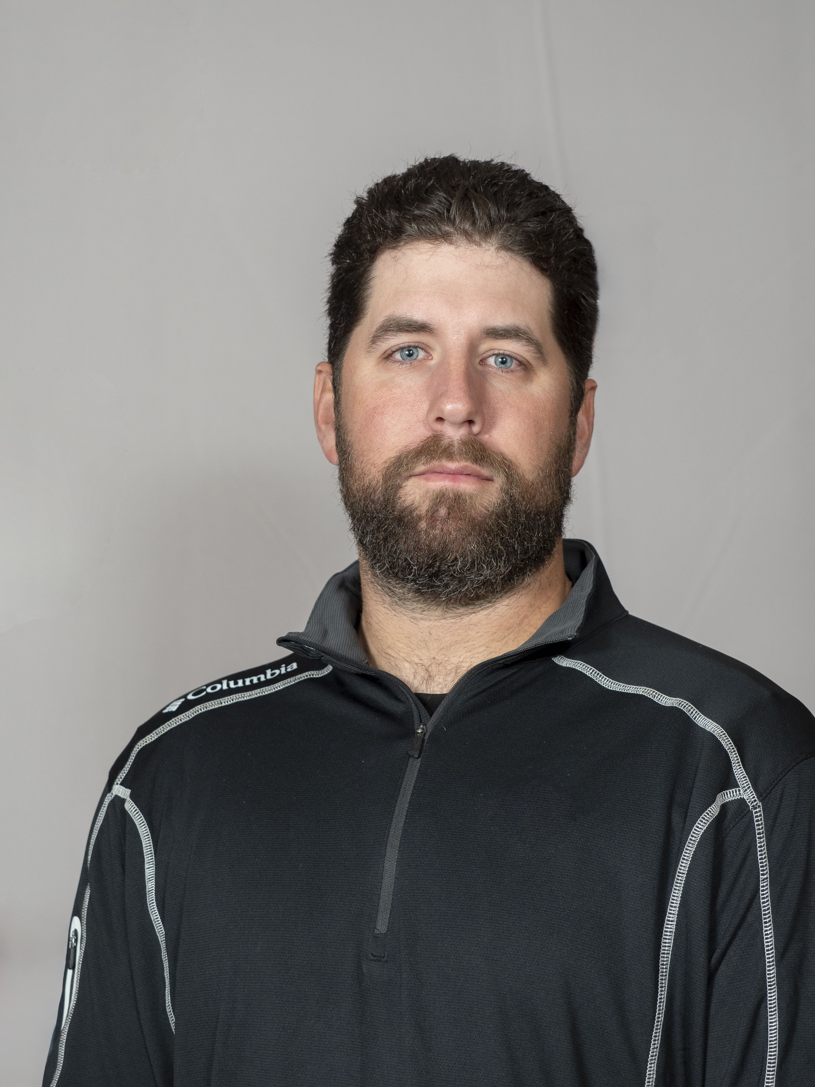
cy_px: 544
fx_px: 3579
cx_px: 408
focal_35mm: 114
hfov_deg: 13.0
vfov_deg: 17.3
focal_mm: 57
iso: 640
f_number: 3.5
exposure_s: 1/250
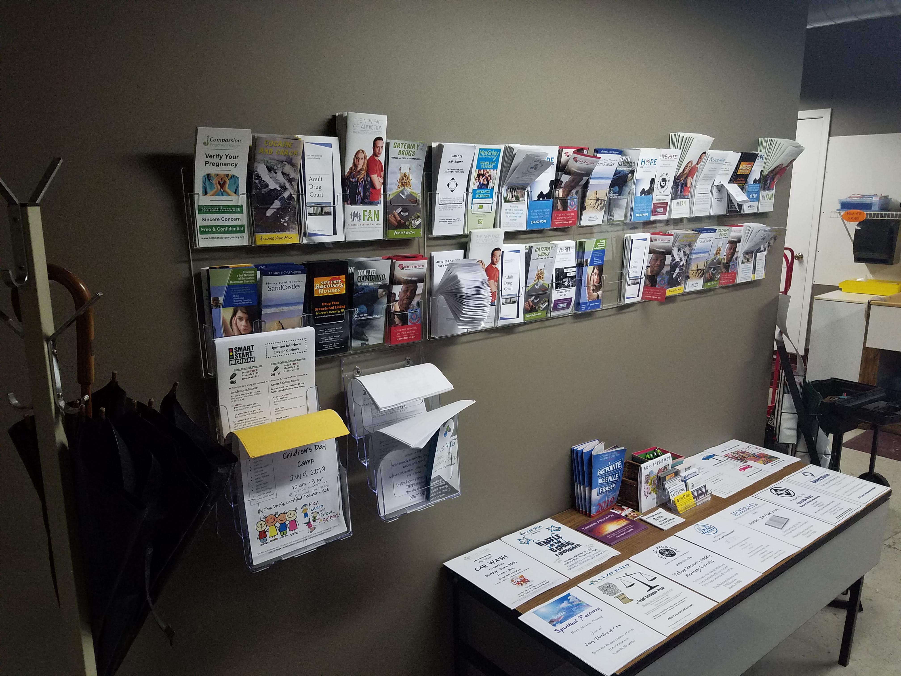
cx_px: 450
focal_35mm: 26
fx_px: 677
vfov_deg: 53.1
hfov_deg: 67.3
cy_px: 338
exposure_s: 1/60
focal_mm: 4.2
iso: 200
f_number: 1.7
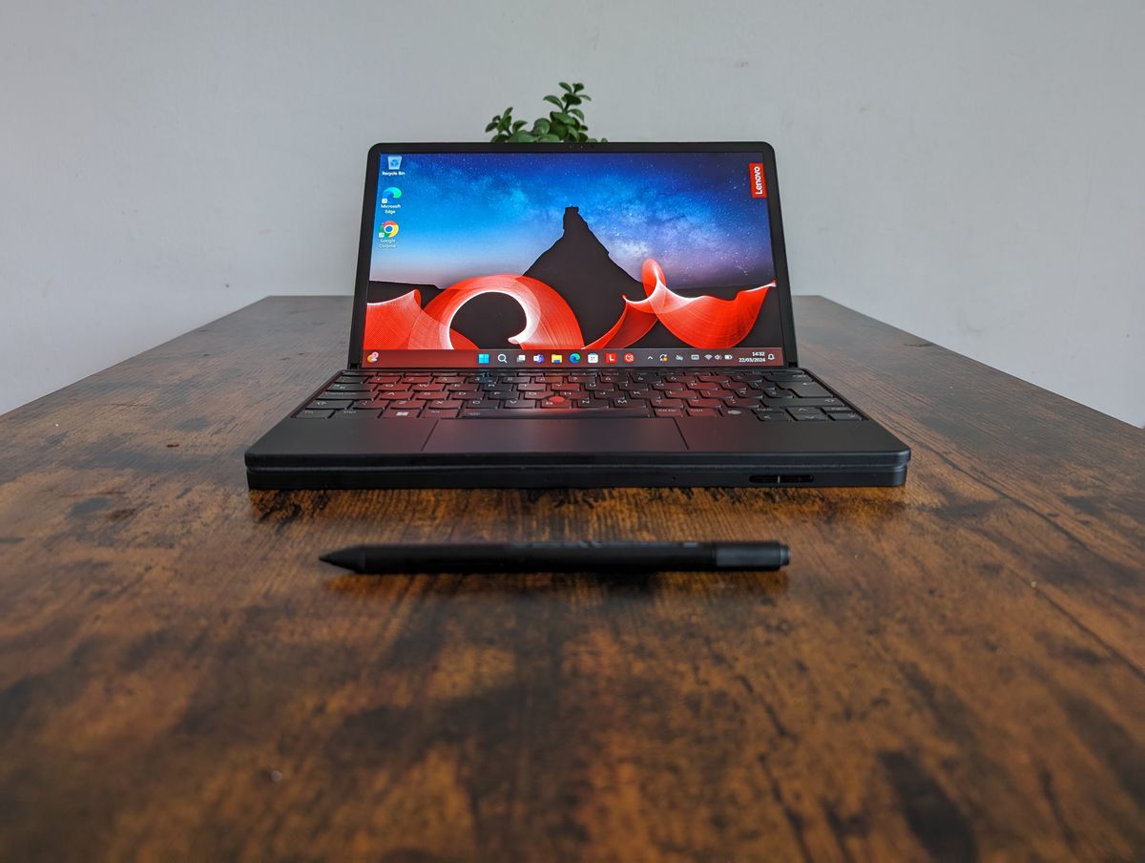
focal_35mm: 24
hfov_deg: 71.5
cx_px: 572
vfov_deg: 57.0
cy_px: 432
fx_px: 795
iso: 33
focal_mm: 6.9
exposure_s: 1/23.8
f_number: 1.68
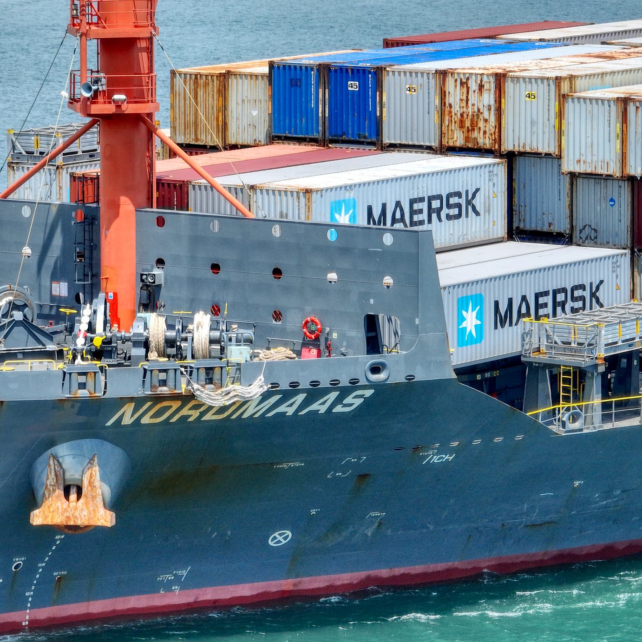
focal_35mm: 206
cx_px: 259
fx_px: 4322
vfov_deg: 8.5
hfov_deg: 8.5
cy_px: 334
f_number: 4.4
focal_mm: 29.85
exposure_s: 1/240
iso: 100
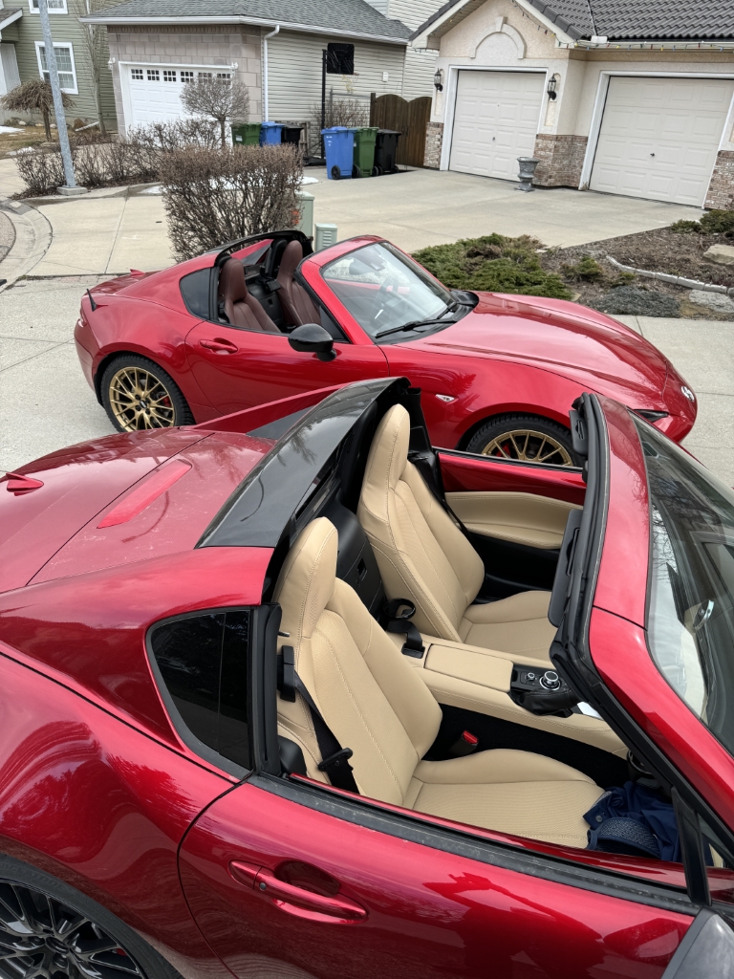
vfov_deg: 71.6
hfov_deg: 56.8
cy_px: 490
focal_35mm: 24
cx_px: 367
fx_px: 679
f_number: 1.78
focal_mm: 6.76
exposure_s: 1/1042
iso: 80
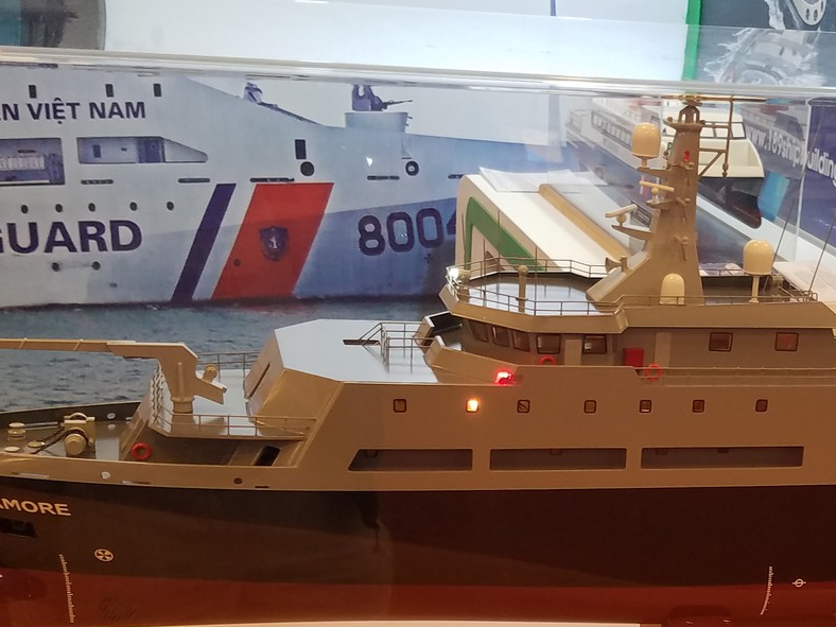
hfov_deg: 28.5
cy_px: 544
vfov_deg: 21.8
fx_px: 1594
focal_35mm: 66
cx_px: 718
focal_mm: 4.2
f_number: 1.7
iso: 100
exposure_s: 1/50
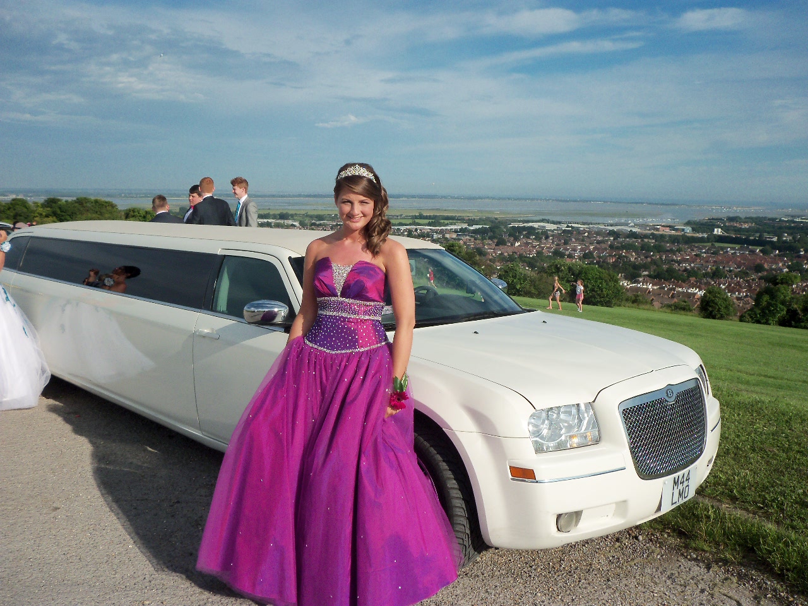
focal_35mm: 34
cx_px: 404
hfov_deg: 54.0
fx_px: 794
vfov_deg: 41.8
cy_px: 303
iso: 80
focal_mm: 5.7
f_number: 8.8
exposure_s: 1/200
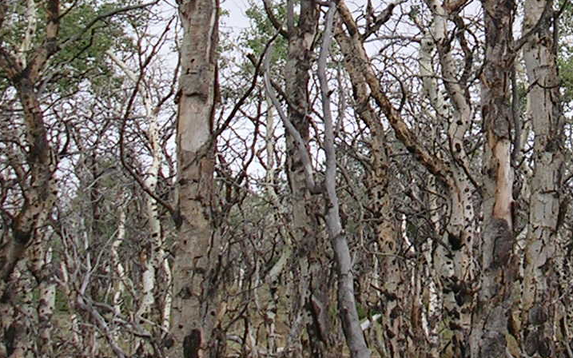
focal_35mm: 115
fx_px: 1796
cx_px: 495
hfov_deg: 17.9
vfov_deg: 11.2
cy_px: -37
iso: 50
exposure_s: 1/176
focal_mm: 5.8
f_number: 2.8
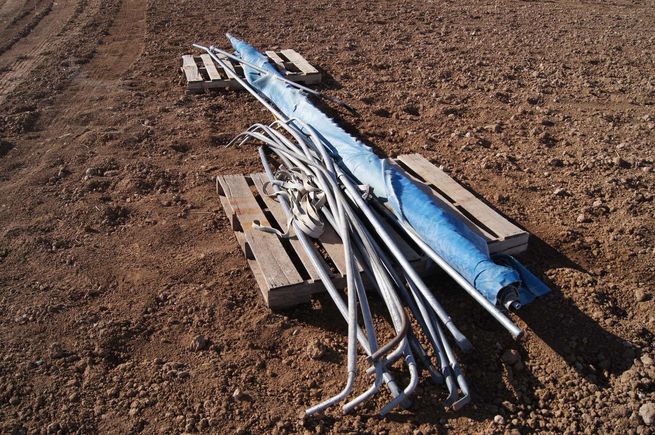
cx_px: 328
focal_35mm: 30
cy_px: 218
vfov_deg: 43.5
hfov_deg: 62.0
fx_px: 545
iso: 100
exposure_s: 1/500
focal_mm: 20
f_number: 6.3
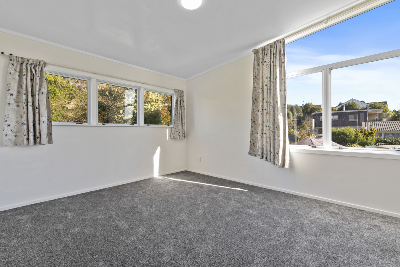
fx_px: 167
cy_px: 134
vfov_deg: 77.4
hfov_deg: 100.4
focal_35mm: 15
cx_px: 200
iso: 125
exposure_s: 1/15
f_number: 8
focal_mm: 15
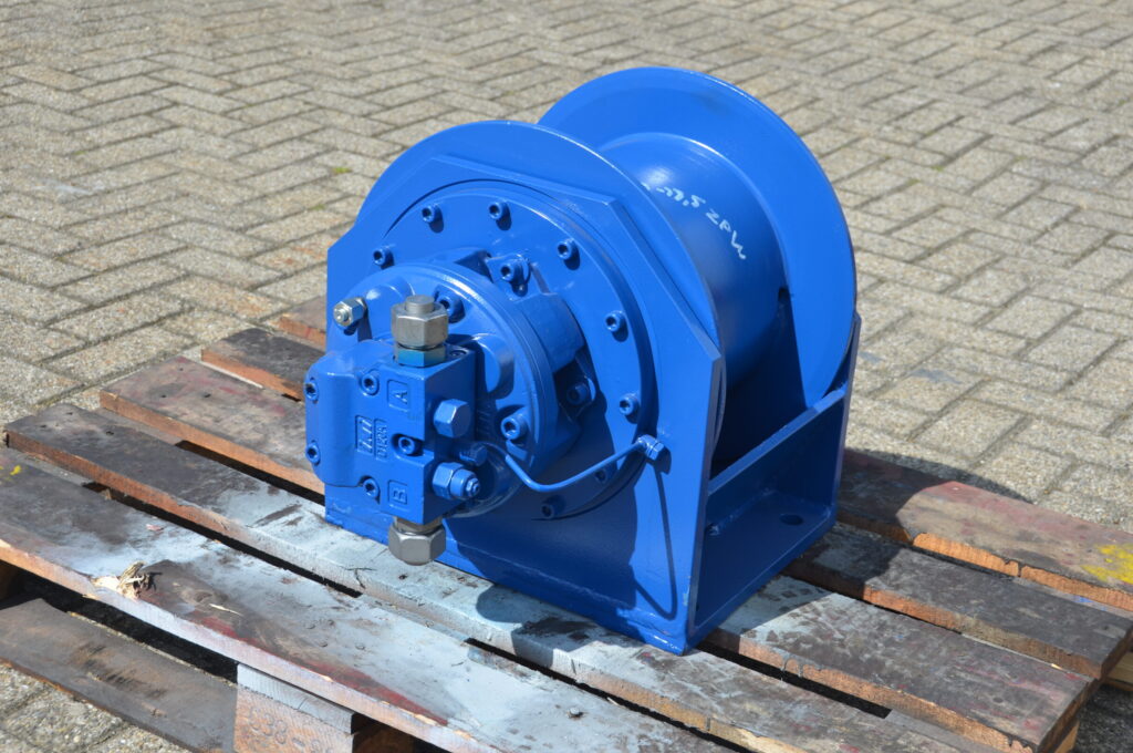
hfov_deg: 33.4
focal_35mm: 60
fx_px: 1886
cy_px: 376
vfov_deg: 22.6
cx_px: 566
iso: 125
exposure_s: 1/250
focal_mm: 40
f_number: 8
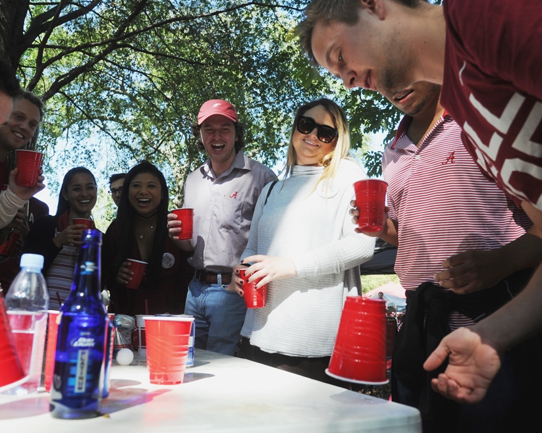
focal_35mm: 28
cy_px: 212
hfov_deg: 62.2
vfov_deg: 51.5
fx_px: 449
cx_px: 263
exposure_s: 1/640
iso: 1000
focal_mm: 24
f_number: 5
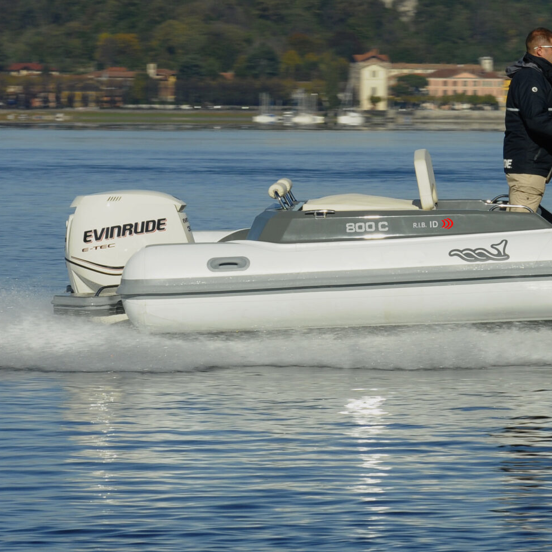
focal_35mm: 399
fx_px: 7198
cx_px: 682
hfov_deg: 4.4
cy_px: 226
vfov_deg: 4.4
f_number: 10
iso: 200
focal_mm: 120
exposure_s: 1/400
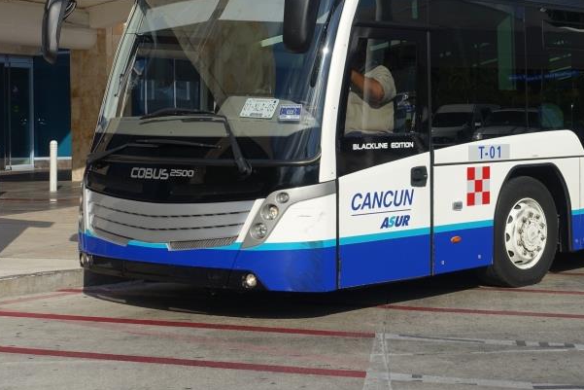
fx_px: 1217
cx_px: 455
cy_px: 64
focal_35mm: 75
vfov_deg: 18.0
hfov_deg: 26.6
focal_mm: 16.17
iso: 125
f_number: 5.6
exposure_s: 1/100
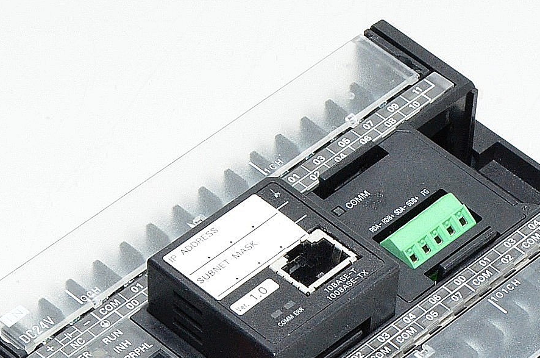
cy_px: 446
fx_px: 3623
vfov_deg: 5.6
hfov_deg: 8.5
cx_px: 255
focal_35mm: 242
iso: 1600
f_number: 16
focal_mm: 58
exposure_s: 1/50
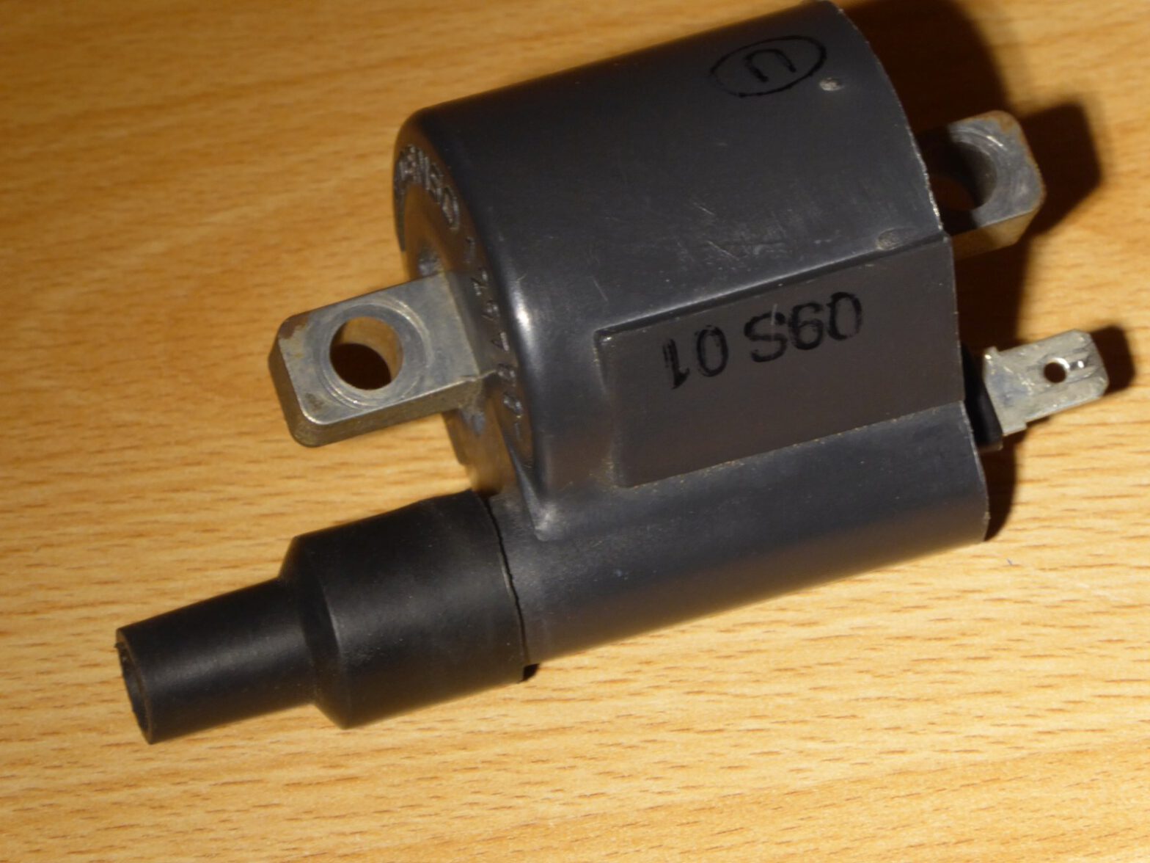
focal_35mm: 135
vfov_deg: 11.0
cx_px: 575
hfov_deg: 14.6
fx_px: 4485
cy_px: 432
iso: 200
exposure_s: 1/20
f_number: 8
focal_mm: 24.2
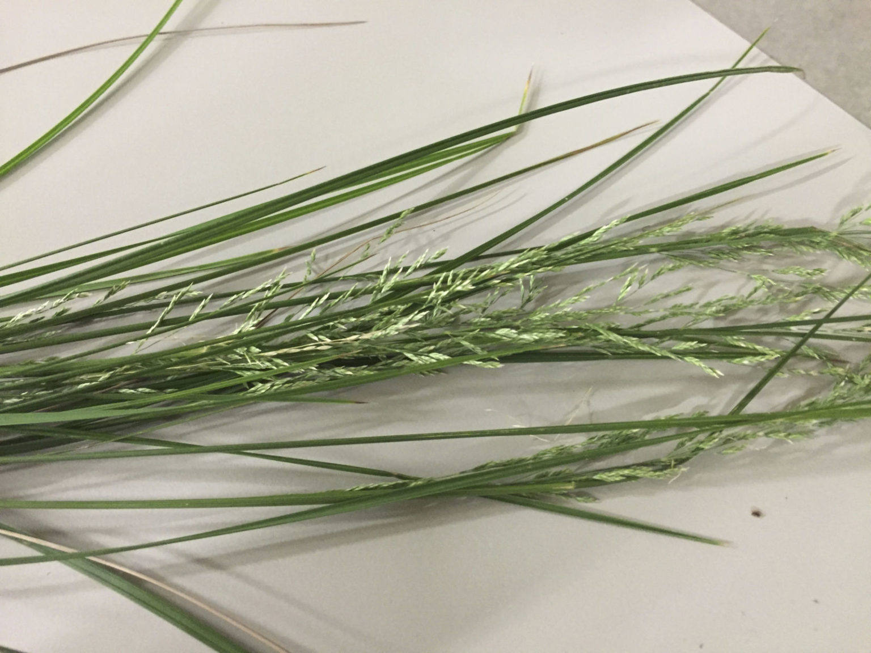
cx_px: 436
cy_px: 326
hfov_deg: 61.7
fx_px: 730
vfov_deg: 48.2
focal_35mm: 29
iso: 250
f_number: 2.2
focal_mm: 4.15
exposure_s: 1/17
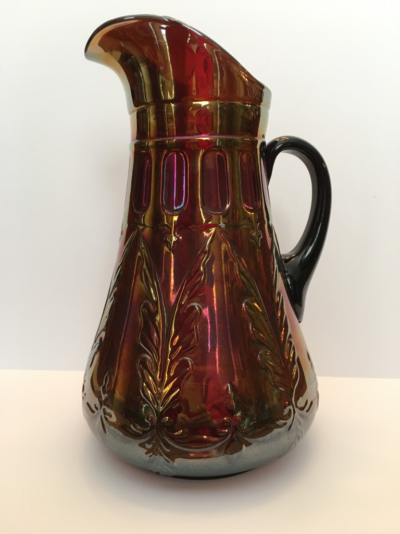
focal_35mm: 29
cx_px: 200
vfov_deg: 61.7
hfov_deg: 48.2
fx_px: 447
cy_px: 267
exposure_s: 1/30
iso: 80
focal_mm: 4.15
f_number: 2.2
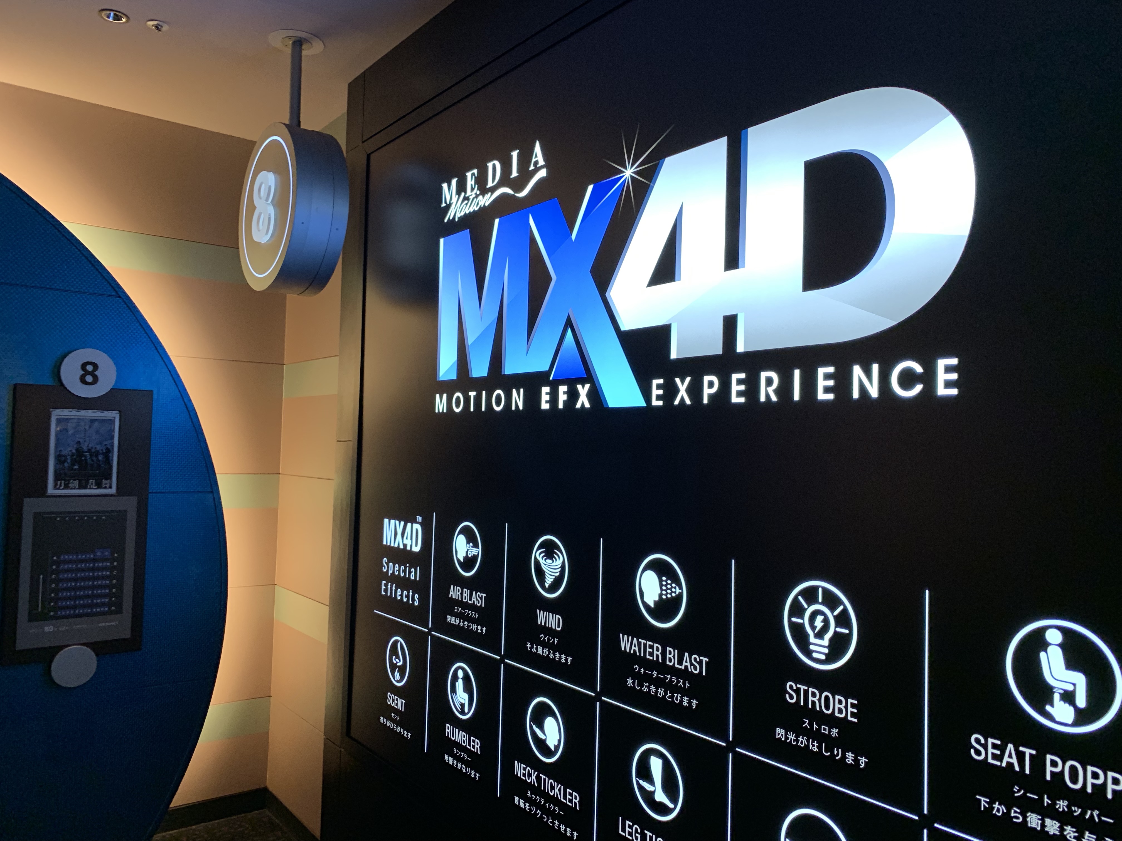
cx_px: 561
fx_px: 843
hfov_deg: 67.3
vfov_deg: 53.1
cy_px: 420
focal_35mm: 26
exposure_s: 1/50
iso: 100
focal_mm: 4.25
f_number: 1.8
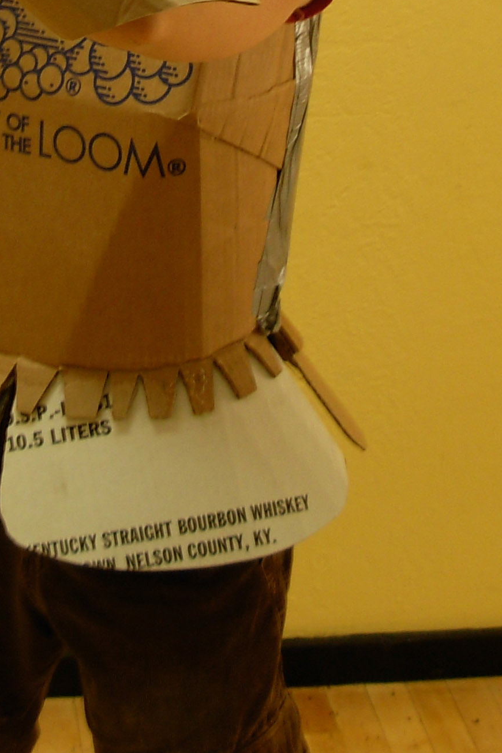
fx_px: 1946
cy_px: -129
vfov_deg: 20.6
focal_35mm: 93
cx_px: 135
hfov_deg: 14.6
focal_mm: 6.3
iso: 79
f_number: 2.9
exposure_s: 1/4.7
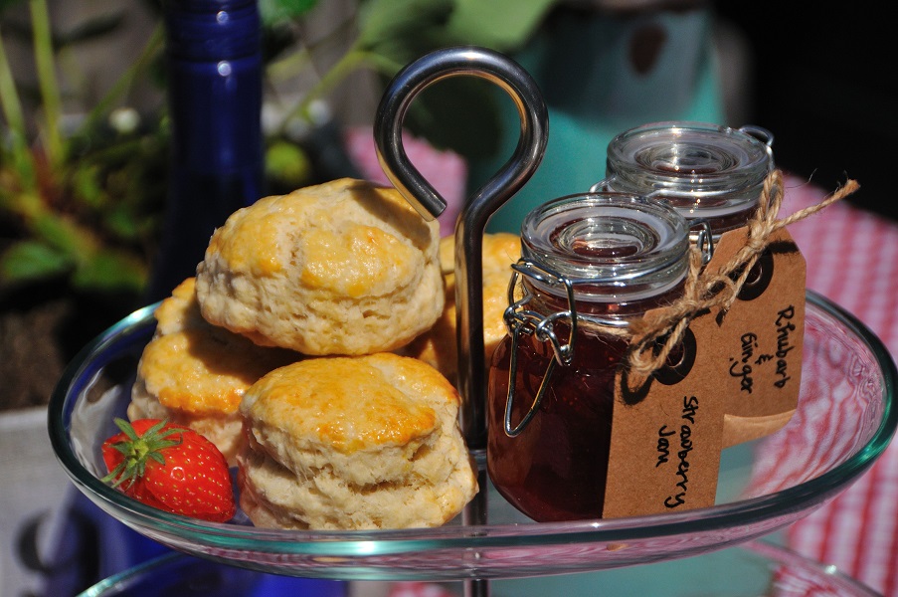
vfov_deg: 8.2
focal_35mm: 168
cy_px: 298
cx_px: 449
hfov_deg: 12.2
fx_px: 4186
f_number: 5.6
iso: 400
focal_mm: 112
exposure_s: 1/4000
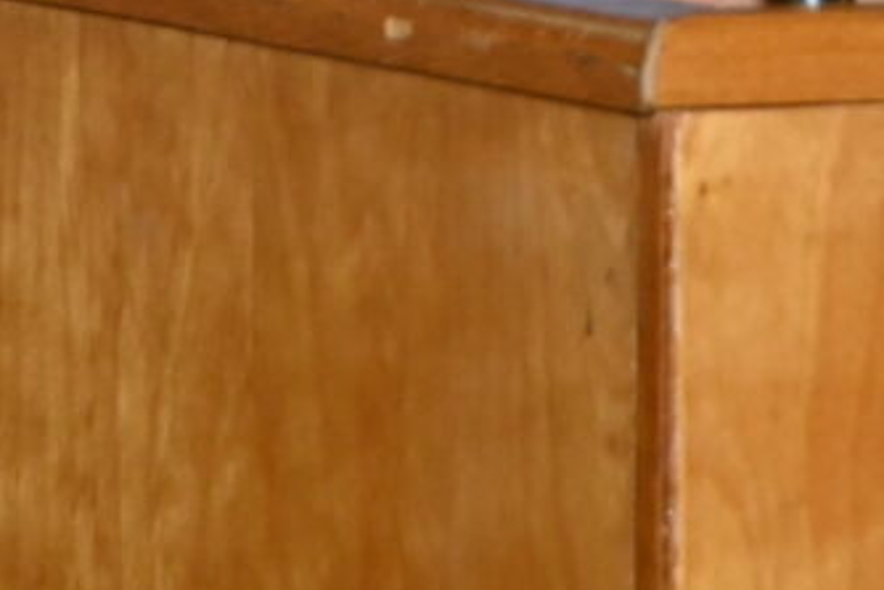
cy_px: -967
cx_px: 672
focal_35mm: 804
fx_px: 19750
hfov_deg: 2.6
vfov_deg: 1.7
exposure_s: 1/160
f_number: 5.6
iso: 1000
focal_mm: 105
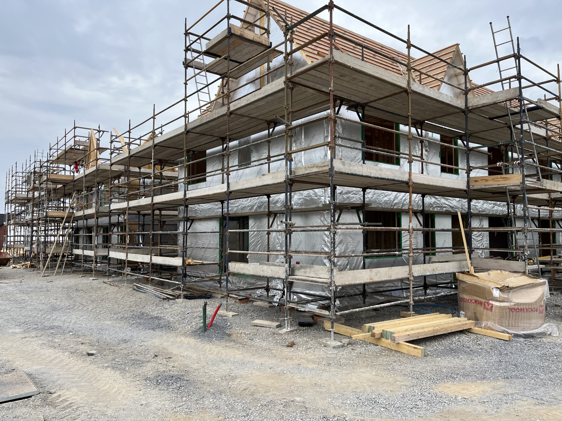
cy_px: 210
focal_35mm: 26
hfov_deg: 67.3
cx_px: 281
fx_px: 422
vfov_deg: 53.1
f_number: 1.6
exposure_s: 1/1279
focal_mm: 5.1
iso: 50
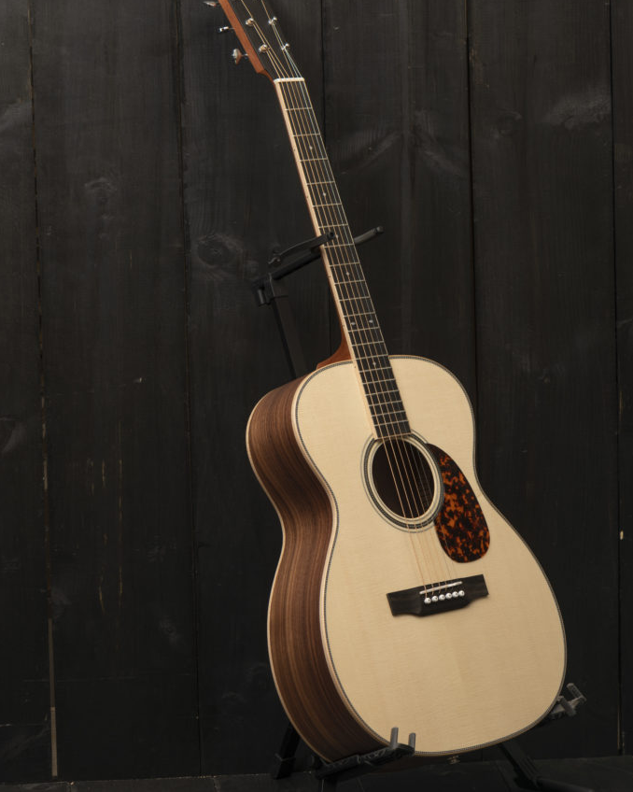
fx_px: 2788
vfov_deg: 16.2
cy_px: 399
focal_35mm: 119
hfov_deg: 13.0
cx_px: 316
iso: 64
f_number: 7.1
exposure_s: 1/125
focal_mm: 105
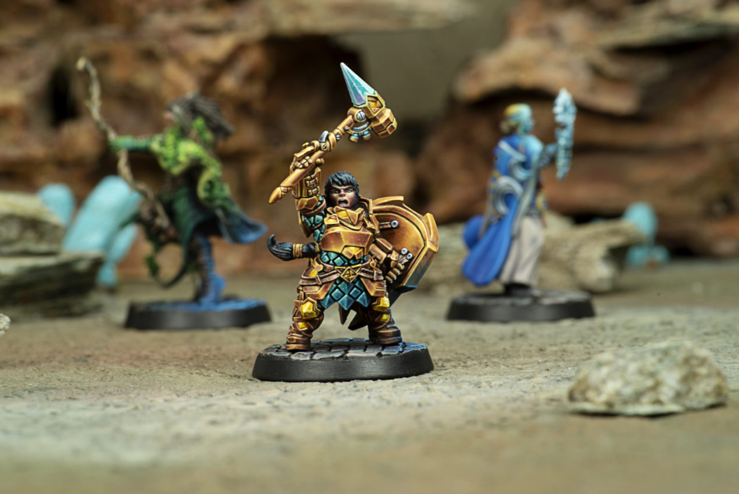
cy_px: 212
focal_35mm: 128
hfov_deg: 16.0
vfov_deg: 10.7
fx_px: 2628
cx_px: 360
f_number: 18
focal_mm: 105
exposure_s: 1/5
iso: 250
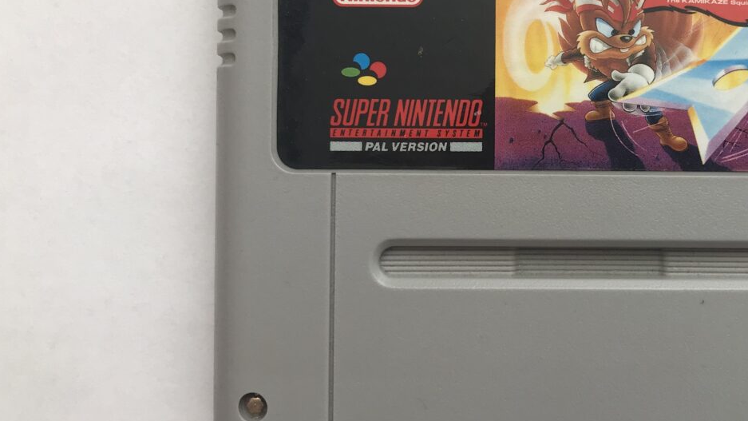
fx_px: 992
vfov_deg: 23.9
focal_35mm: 50
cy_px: 145
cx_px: 570
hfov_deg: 40.1
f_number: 1.8
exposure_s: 1/50
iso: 25
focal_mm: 3.99
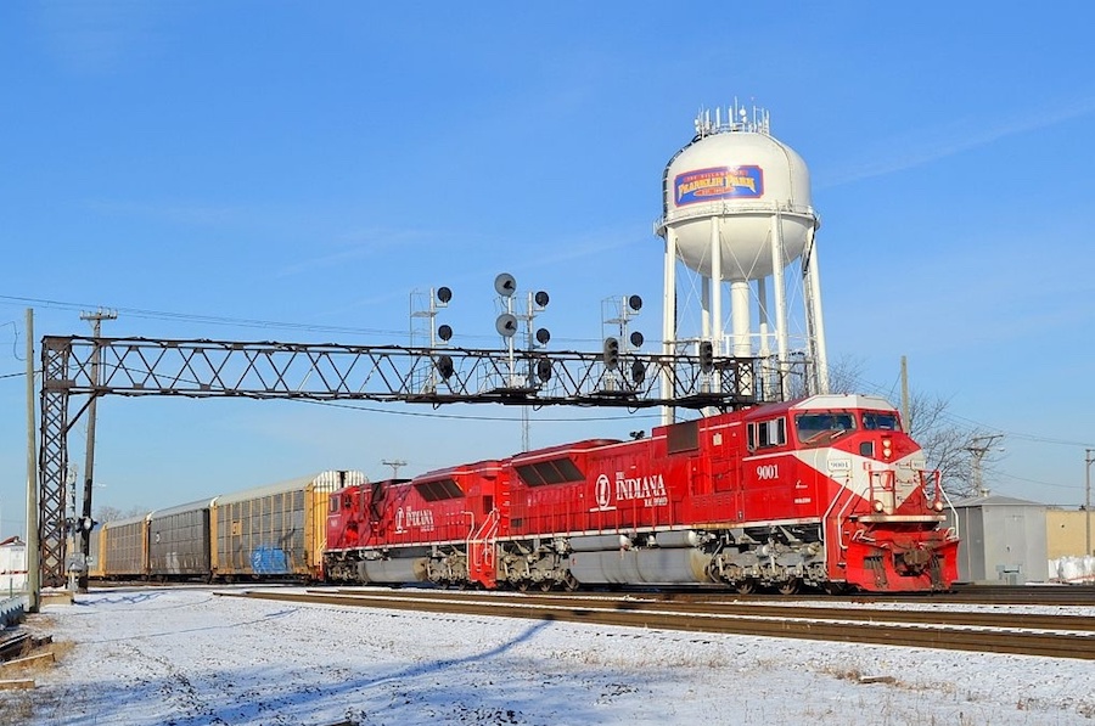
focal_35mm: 39
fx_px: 1184
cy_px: 363
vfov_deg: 34.1
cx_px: 548
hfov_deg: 49.6
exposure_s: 1/320
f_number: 9
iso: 100
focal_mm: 26
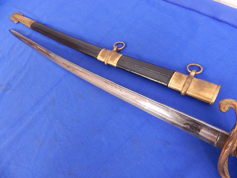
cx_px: 118
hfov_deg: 76.4
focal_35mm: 22
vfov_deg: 61.1
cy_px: 89
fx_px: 151
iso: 400
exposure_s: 1/13
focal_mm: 4
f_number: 3
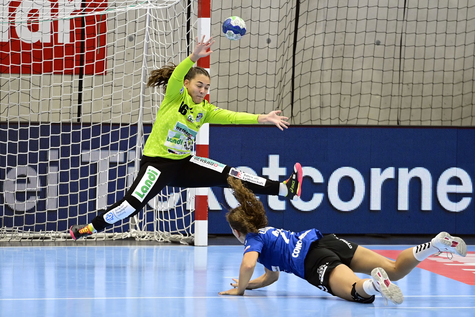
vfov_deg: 6.9
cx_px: 238
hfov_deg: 10.3
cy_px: 158
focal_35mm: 200
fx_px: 2639
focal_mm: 200
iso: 3200
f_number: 3.5
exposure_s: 1/1000
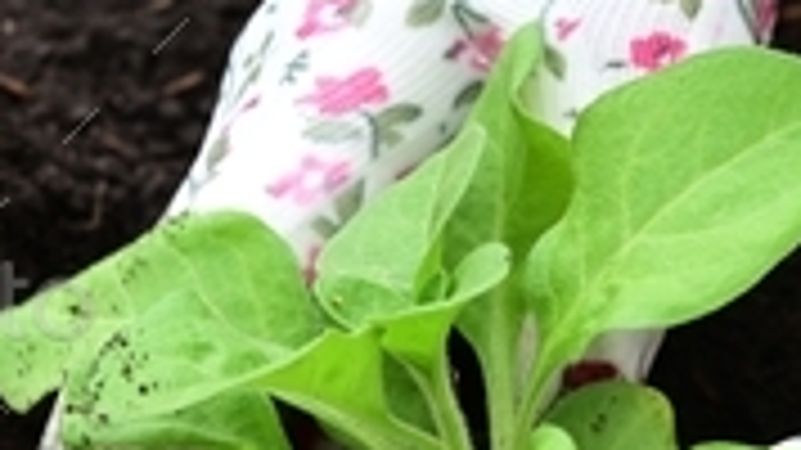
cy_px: 518
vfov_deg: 5.3
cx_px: 554
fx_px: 4799
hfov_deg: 9.5
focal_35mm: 226
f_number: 5.6
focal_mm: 65
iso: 500
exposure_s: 1/160
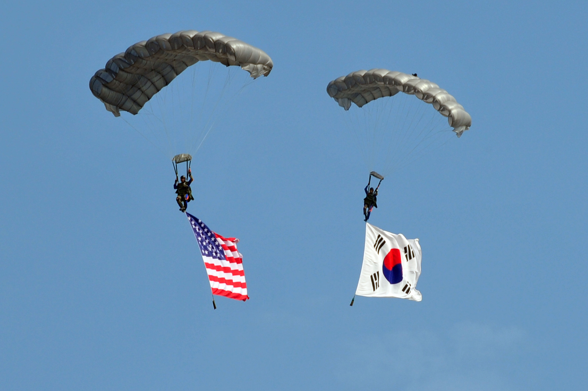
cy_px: 191
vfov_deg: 6.7
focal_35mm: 205
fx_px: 3346
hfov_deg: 10.0
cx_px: 292
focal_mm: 200
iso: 400
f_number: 16
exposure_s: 1/320
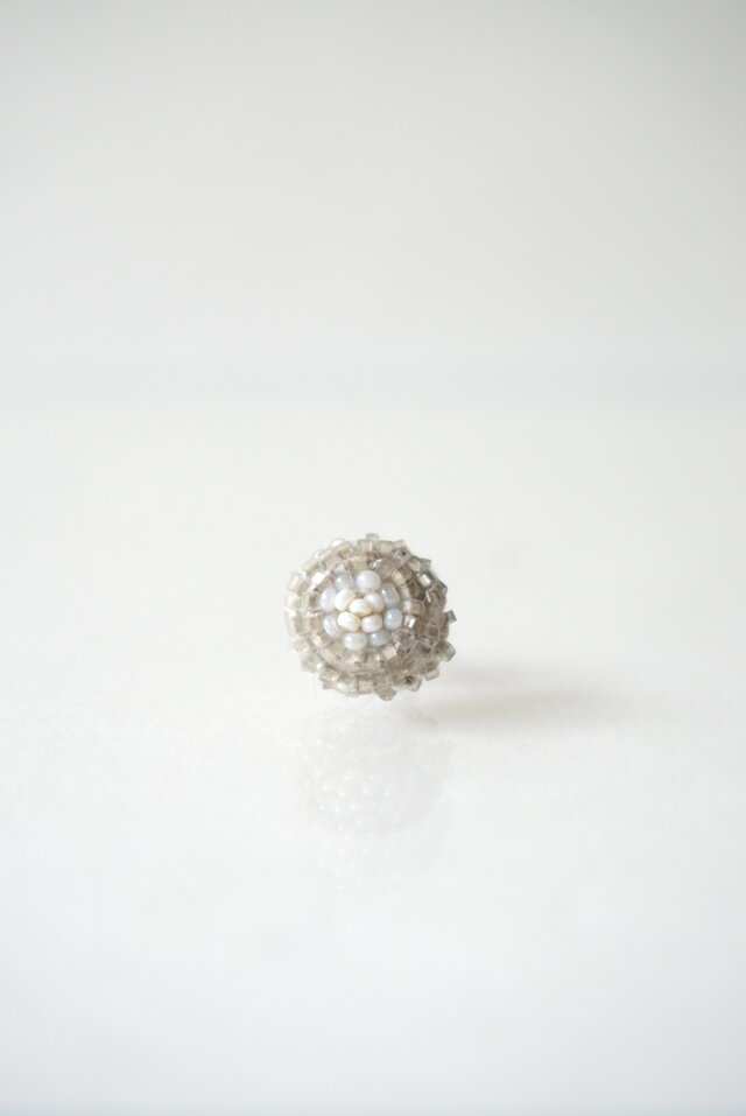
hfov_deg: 20.2
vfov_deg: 29.8
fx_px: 2093
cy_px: 558
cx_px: 373
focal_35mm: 68
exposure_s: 1/80
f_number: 5.6
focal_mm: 45
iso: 800
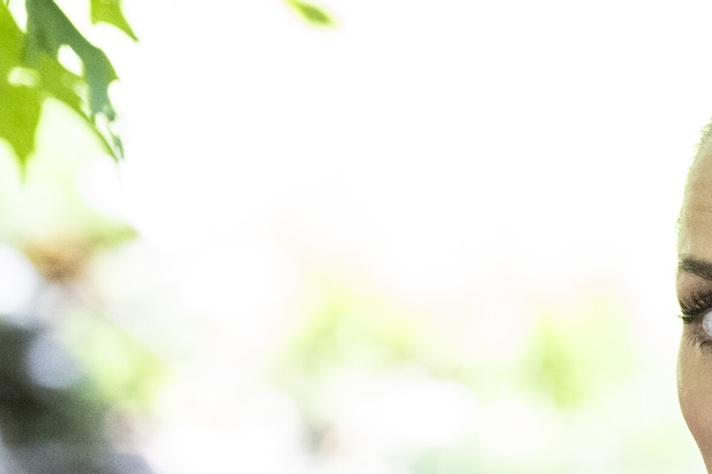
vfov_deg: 3.6
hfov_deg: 5.4
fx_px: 7494
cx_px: 883
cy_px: 440
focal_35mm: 379
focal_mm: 98
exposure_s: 1/640
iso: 4000
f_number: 4
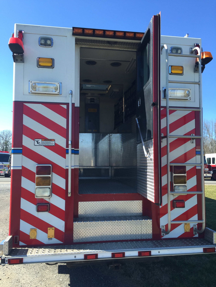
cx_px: 108
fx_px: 241
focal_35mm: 29
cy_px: 144
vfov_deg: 61.7
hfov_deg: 48.2
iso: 32
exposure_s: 1/599
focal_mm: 4.15
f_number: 2.2
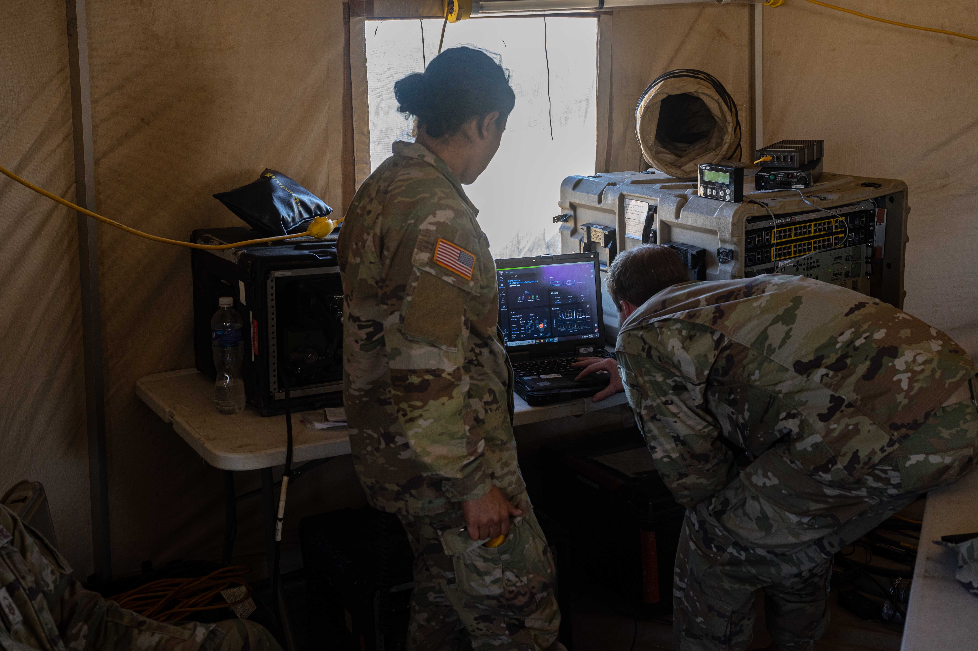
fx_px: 1086
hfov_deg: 48.5
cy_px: 326
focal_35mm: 40
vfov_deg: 33.4
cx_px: 489
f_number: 5.6
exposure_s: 1/80
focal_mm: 40
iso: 1000
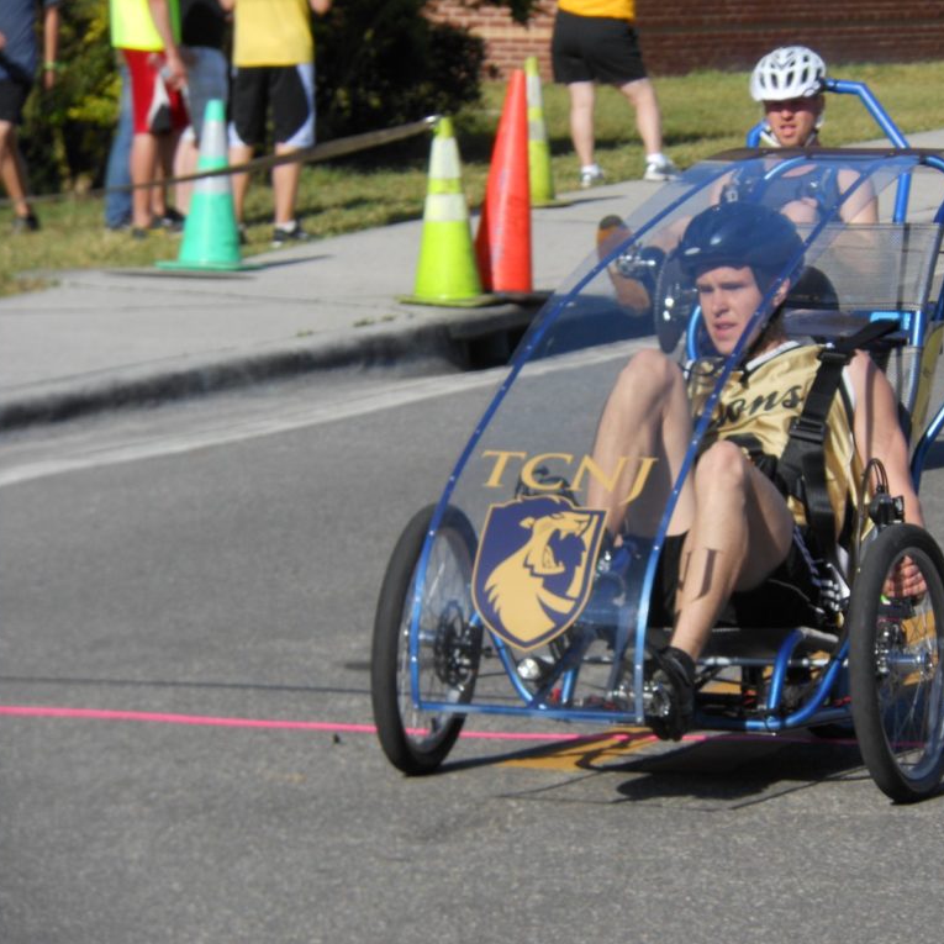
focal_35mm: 232
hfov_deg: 7.5
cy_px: 471
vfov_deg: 7.5
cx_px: 623
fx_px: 7158
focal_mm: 35
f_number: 5.6
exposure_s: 1/400
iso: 80
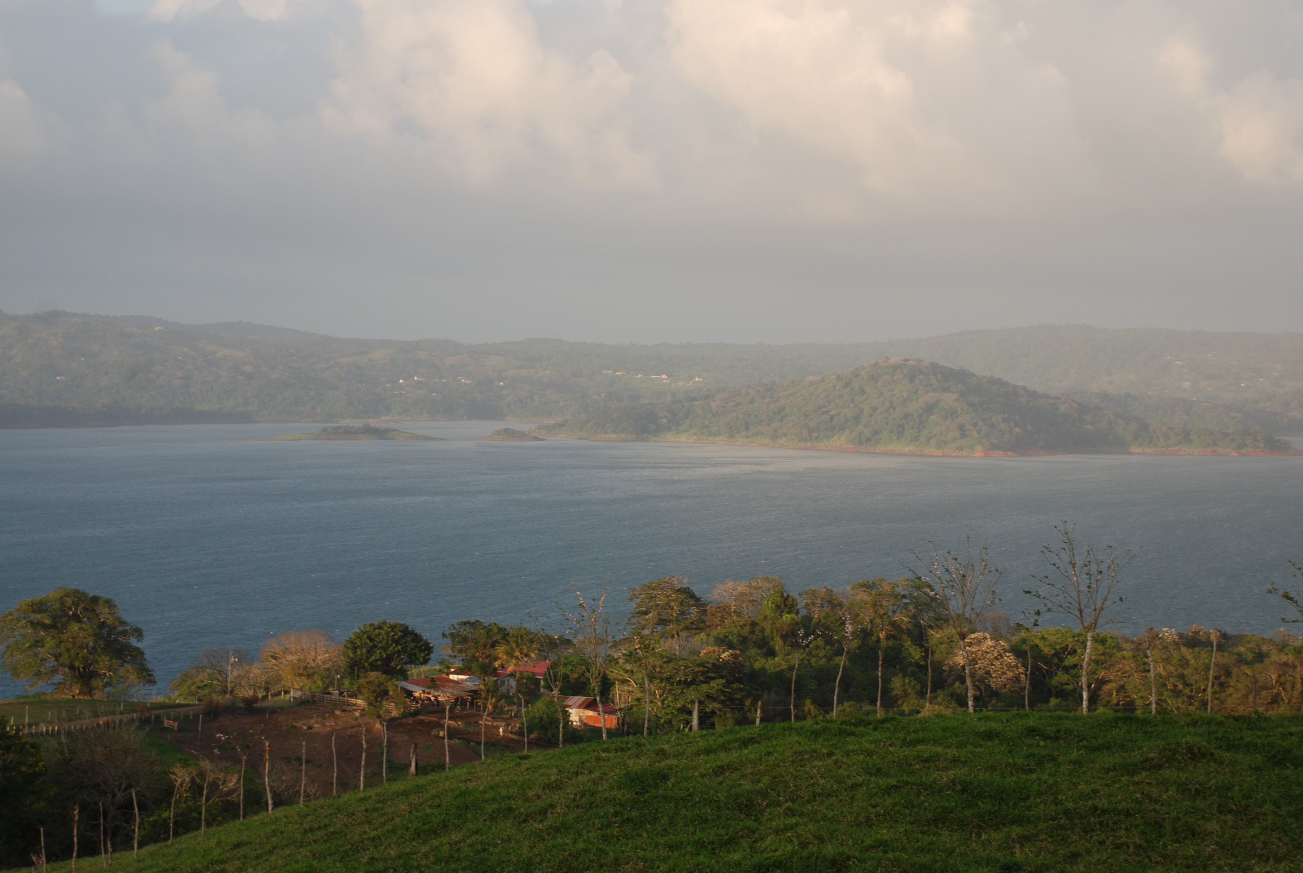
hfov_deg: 27.0
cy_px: 436
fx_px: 2718
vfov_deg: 18.2
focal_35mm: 75
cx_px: 652
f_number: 5.6
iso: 100
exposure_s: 1/125
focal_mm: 50
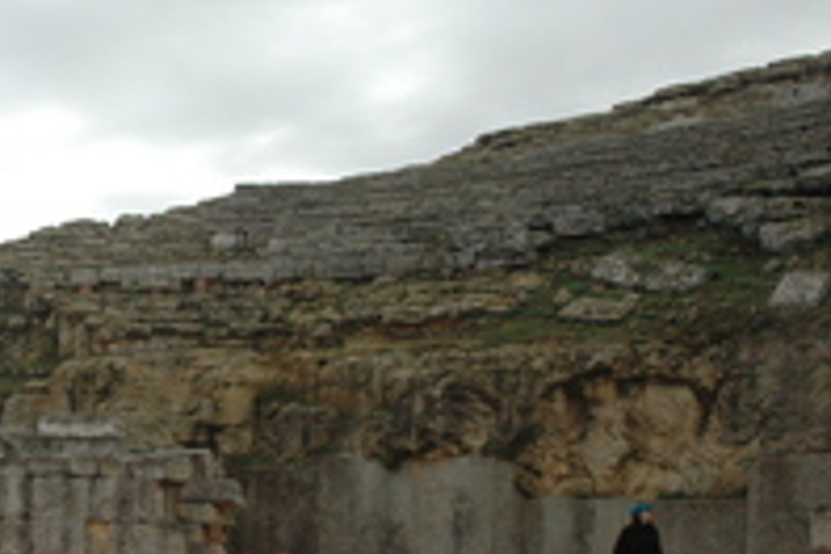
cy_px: 327
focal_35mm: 55
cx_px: 73
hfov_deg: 34.1
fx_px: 1269
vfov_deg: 24.6
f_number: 13
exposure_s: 1/640
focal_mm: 18
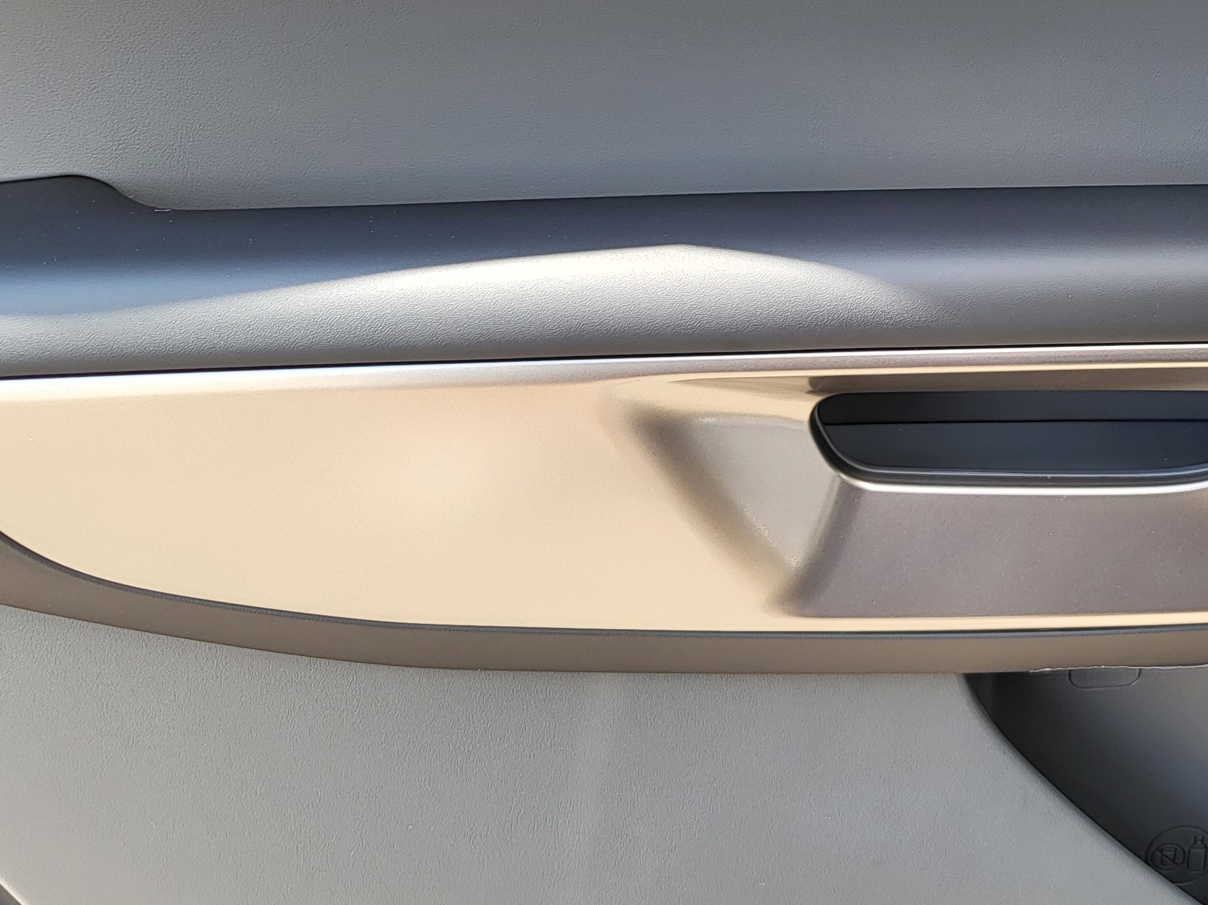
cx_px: 1119
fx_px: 1989
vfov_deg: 25.5
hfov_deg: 31.9
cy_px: 282
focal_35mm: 57
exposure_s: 1/159
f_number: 1.8
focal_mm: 5.4
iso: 40
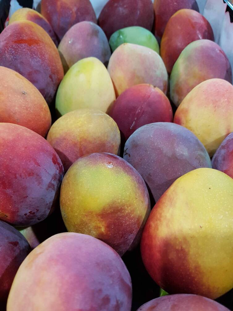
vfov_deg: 67.3
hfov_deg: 53.1
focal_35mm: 26
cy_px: 156
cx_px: 116
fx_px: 233
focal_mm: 4.2
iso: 200
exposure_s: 1/33
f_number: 1.7
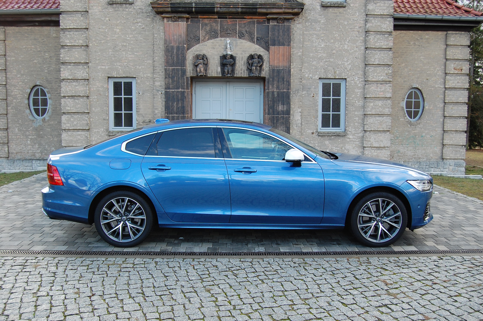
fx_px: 462
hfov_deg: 55.2
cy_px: 160
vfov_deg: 38.2
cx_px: 242
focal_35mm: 34
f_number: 5.6
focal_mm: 23
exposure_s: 1/125
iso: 320
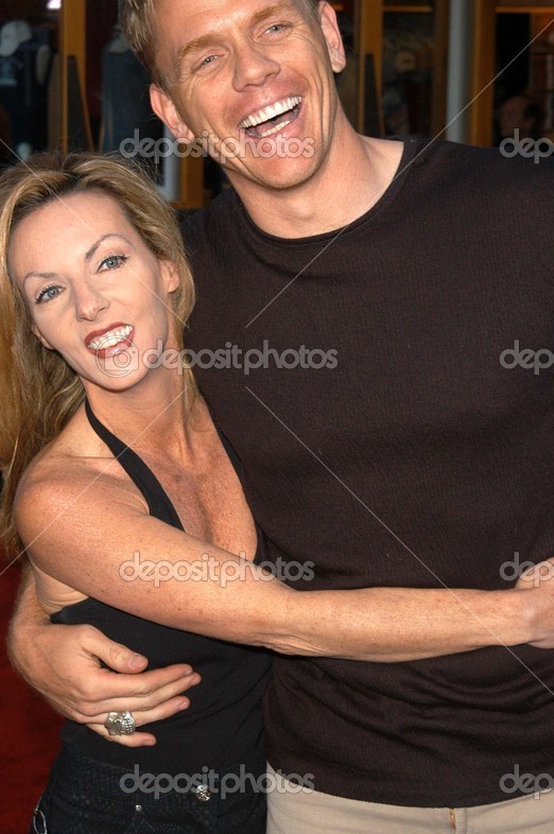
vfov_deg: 24.8
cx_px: 217
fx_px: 1898
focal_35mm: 82
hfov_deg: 16.6
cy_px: 358
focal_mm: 42
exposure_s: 1/180
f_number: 6.3
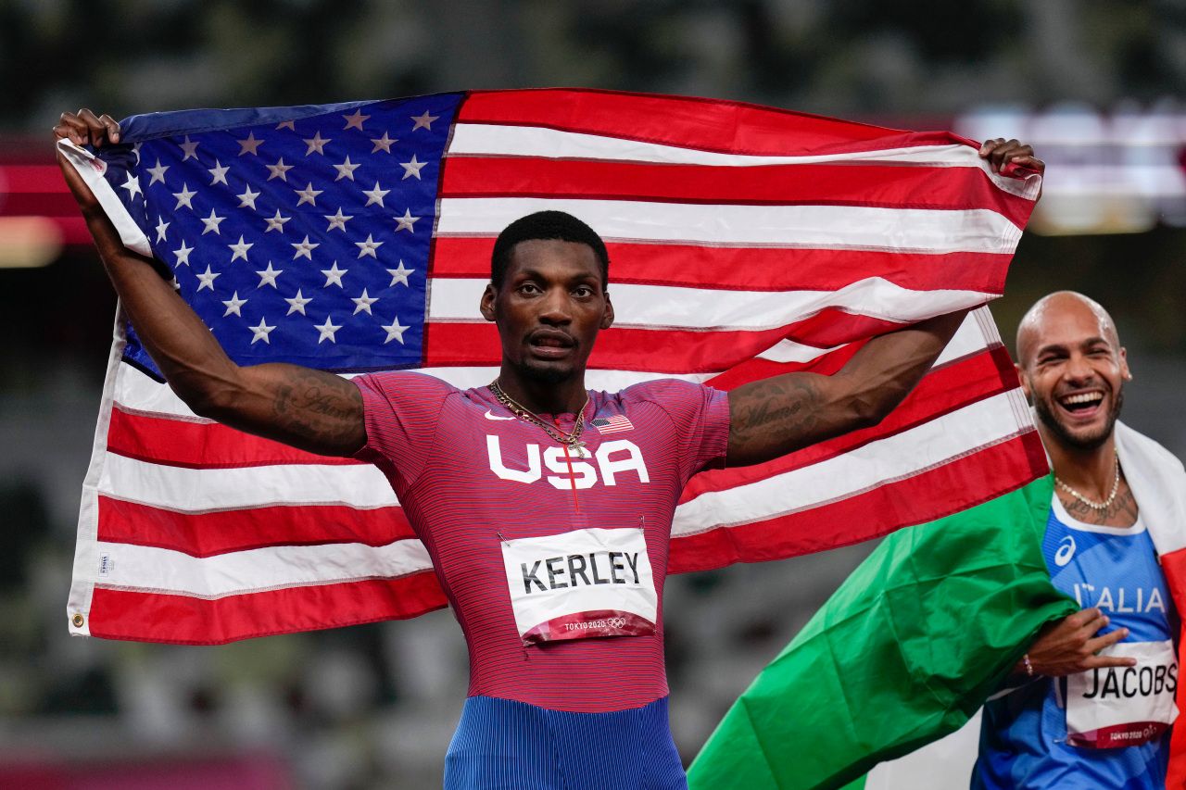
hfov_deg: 5.2
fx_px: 13175
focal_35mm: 400
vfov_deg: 3.4
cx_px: 593
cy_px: 395
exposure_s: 1/2500
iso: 2000
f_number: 4.5
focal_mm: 400
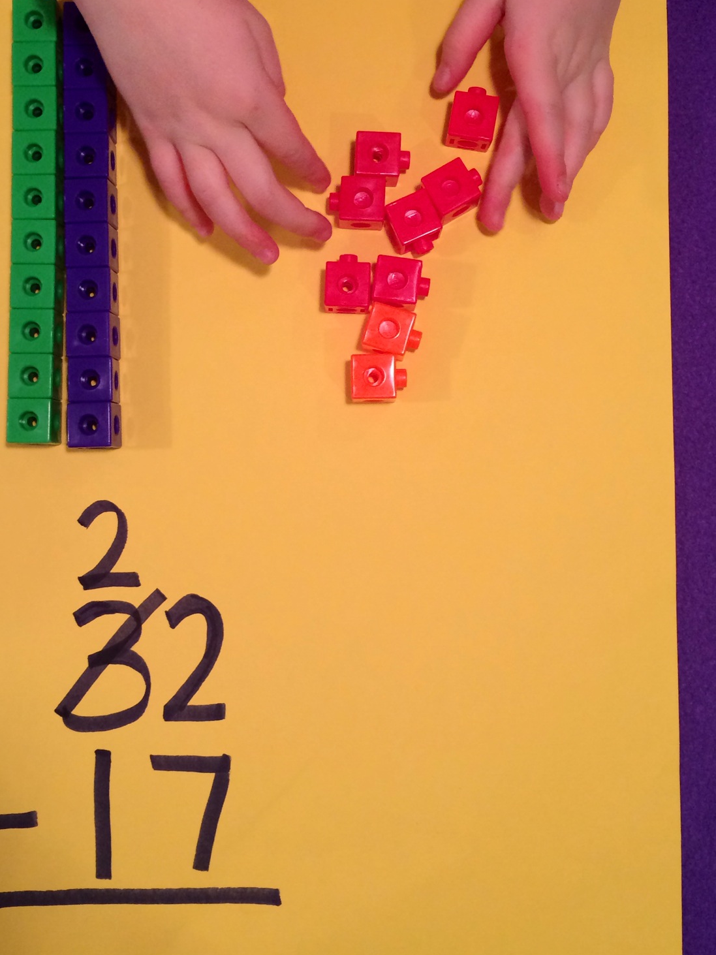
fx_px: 1158
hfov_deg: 34.3
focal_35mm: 42
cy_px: 410
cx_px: 313
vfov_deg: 44.7
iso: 125
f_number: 2.2
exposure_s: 1/30
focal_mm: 4.12
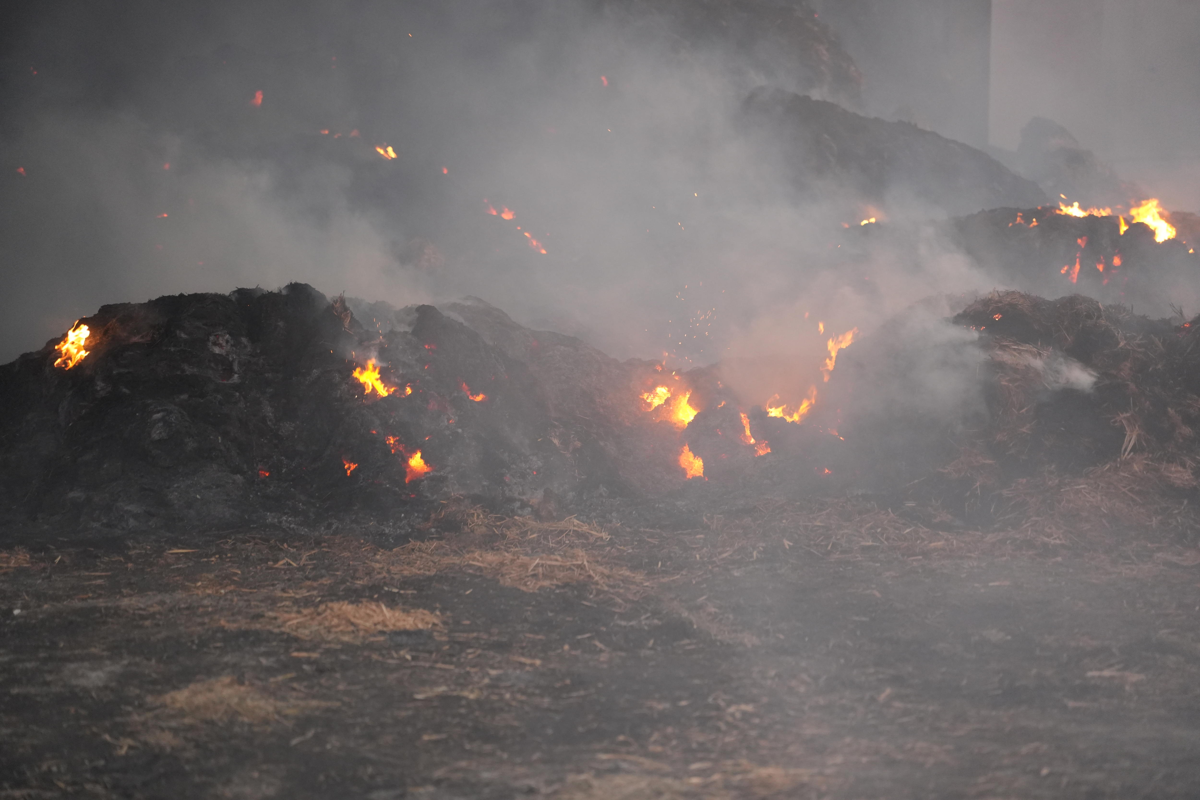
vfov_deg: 9.1
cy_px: 400
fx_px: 4999
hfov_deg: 13.7
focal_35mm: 150
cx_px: 600
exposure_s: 1/160
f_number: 2.8
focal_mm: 150
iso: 2500
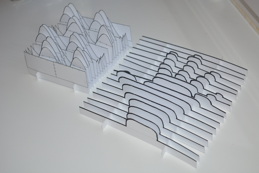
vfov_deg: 22.6
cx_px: 130
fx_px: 432
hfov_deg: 33.4
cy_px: 86
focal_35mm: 60
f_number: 5
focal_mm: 40
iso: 640
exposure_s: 1/60
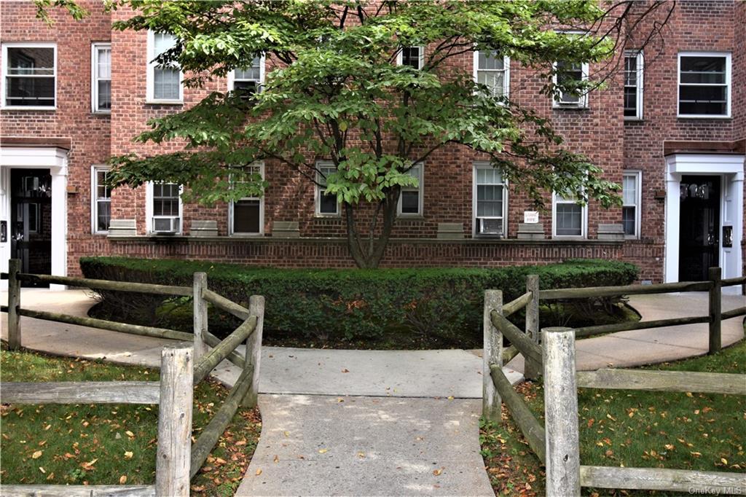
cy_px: 248
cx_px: 373
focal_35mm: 30
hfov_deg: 61.9
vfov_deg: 43.6
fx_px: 621
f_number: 5.6
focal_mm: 20
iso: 160
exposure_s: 1/125
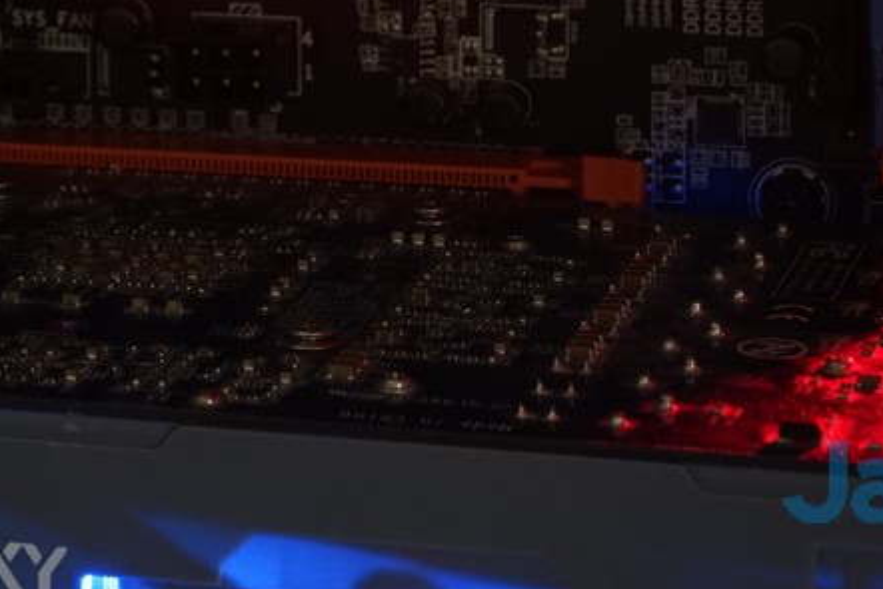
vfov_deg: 7.2
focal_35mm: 190
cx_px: 332
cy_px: -192
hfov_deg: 10.8
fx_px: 4662
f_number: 13
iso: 800
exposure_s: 25
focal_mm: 70
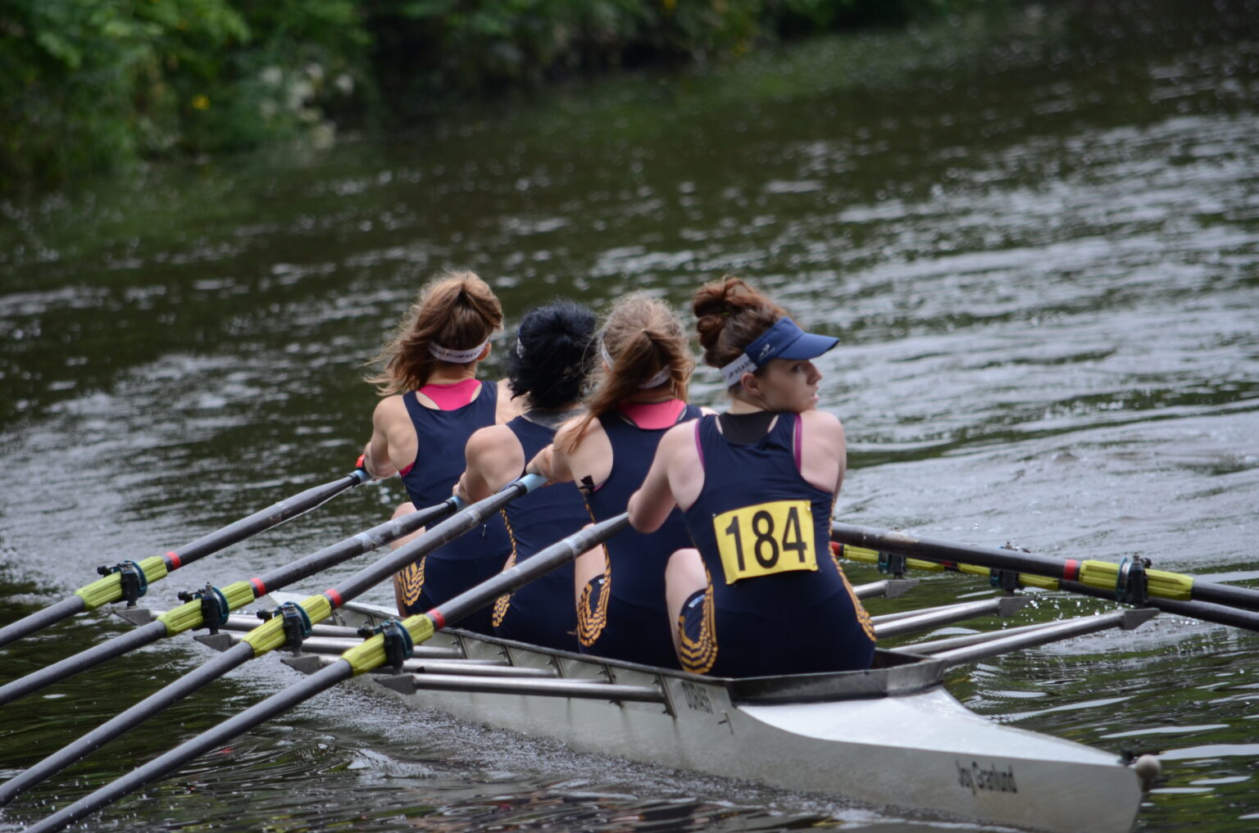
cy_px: 416
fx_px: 15703
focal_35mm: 450
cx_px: 630
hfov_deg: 4.6
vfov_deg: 3.0
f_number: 5.6
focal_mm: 300
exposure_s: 1/500
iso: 400
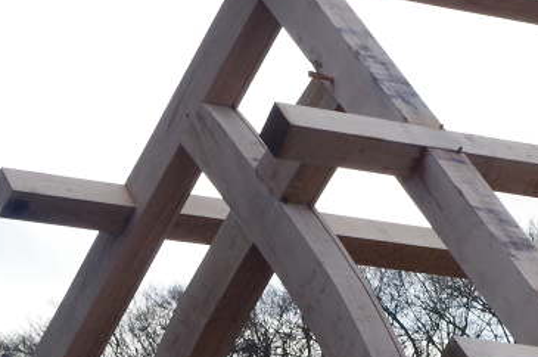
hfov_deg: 8.7
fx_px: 3506
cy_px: 538
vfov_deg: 5.8
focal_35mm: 235
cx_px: 473
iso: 400
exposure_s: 1/200
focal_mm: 42.5
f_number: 11
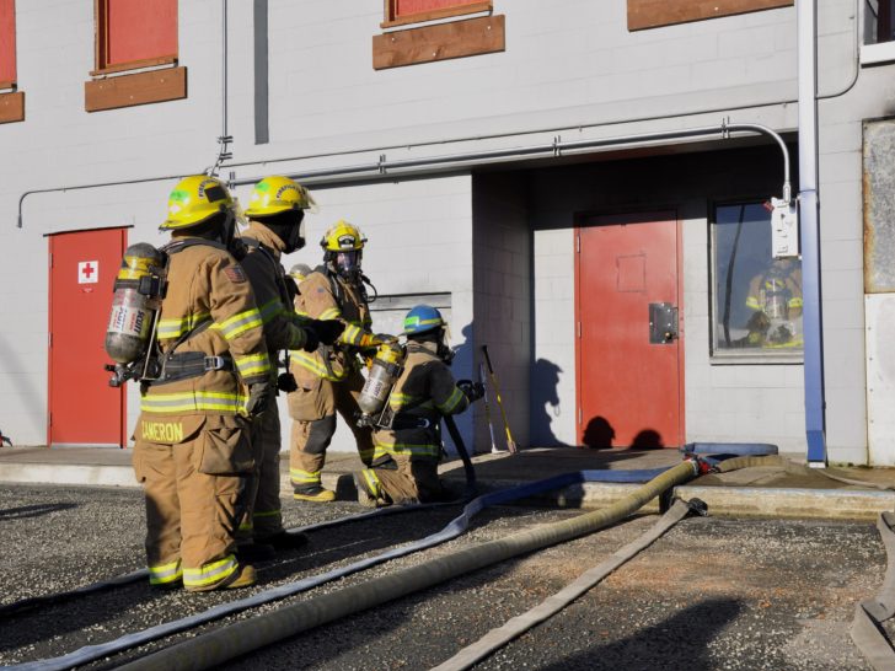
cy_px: 336
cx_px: 430
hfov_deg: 41.2
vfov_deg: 31.5
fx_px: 1189
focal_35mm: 46
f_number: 11
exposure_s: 1/320
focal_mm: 28
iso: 320
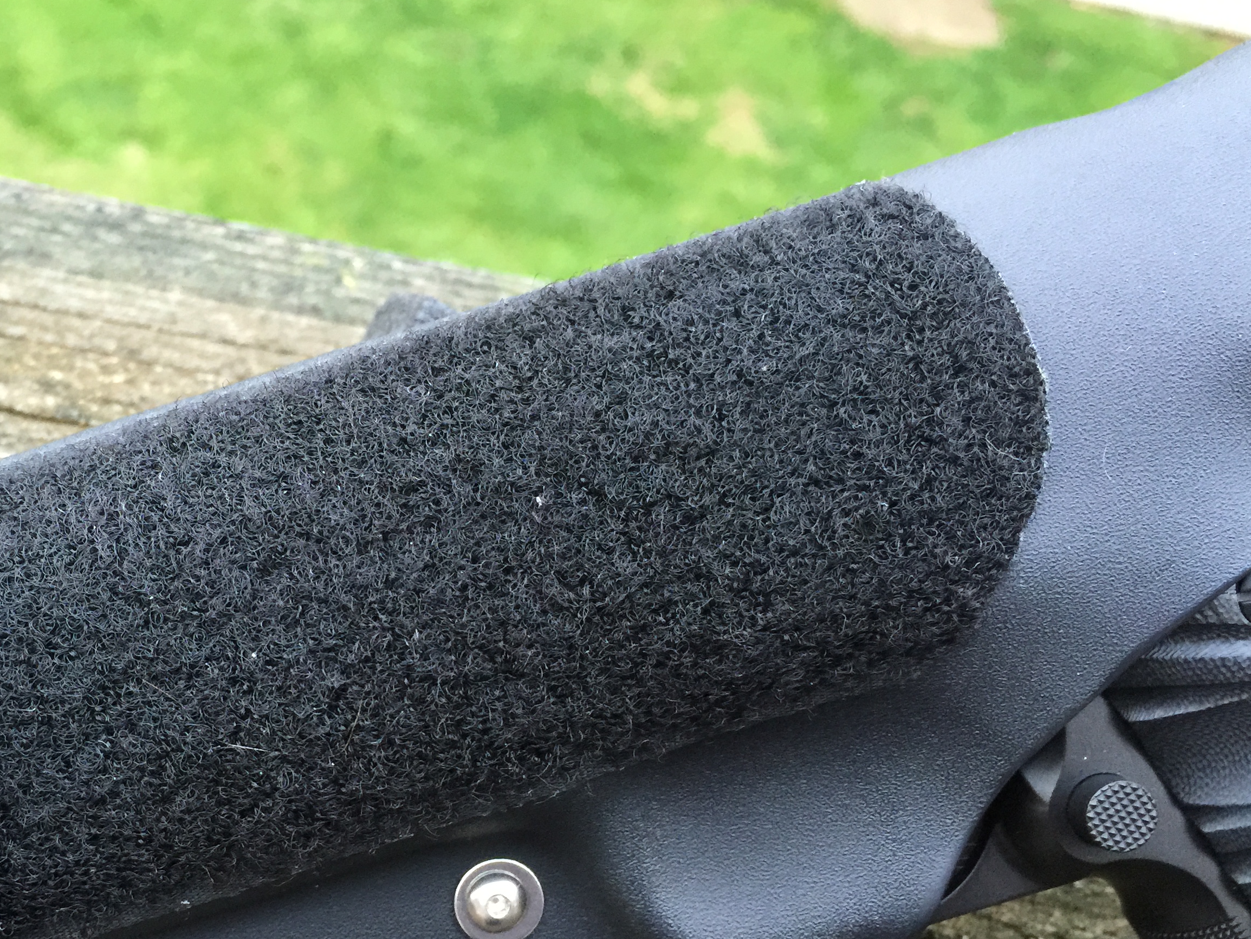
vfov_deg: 34.8
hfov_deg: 44.8
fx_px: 1482
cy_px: 621
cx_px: 380
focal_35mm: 41
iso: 125
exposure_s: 1/15
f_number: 2.2
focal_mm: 4.15
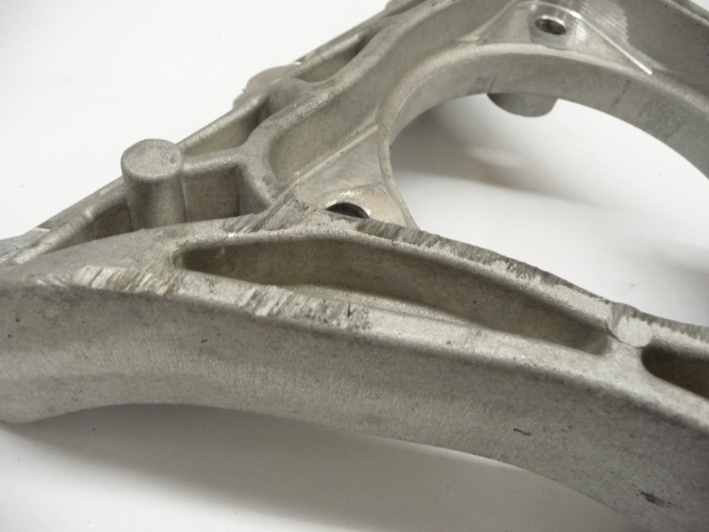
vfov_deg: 49.7
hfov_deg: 63.4
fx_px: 573
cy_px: 266
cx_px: 354
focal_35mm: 28
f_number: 3.3
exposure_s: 1/60
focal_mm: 4.7
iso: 640
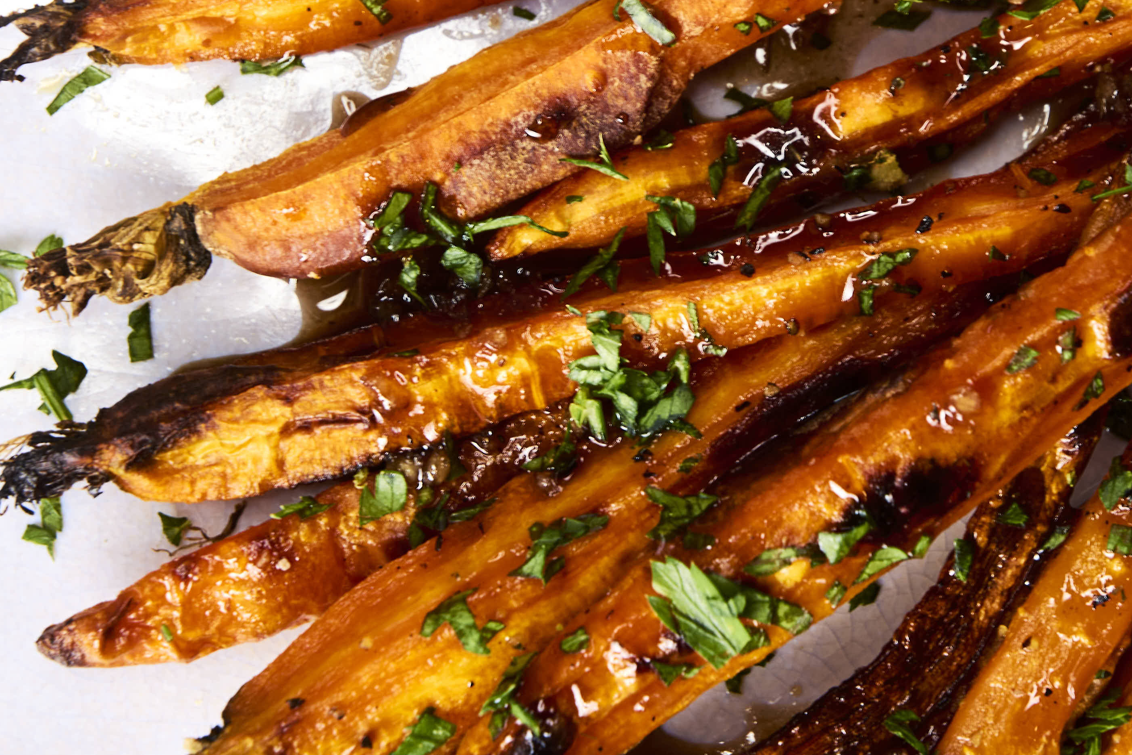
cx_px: 652
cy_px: 135
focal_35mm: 164
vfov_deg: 8.4
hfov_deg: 12.5
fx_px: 5156
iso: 100
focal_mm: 52
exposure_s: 1/100
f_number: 8
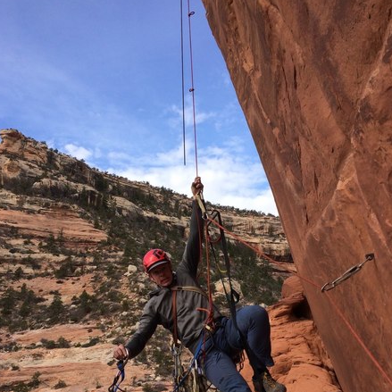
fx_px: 448
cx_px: 194
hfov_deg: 47.2
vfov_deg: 46.8
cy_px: 245
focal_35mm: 35
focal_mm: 4.15
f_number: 2.2
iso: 32
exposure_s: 1/977
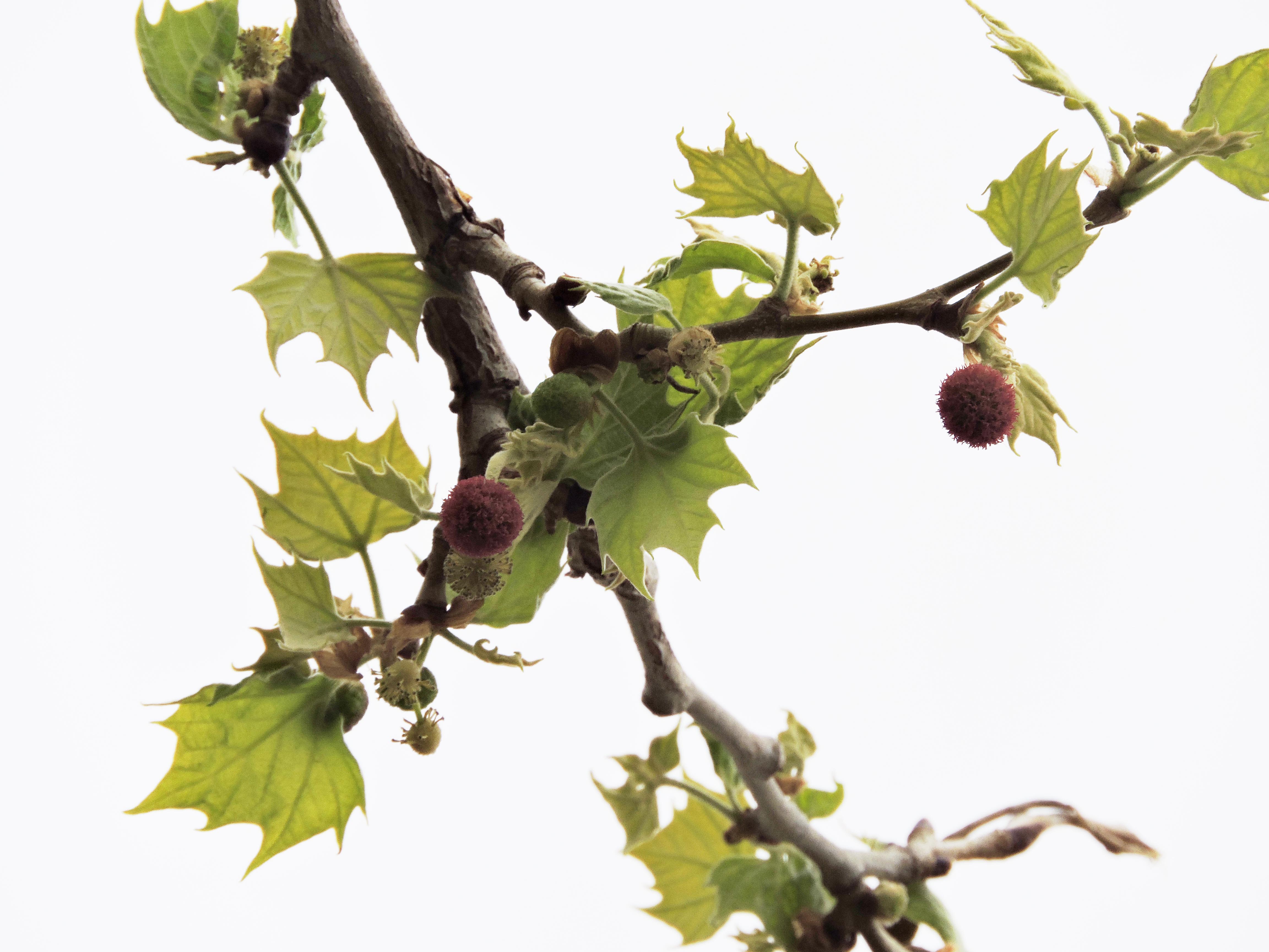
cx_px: 634
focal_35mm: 600
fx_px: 21996
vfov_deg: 2.5
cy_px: 476
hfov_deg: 3.3
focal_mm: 107.5
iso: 100
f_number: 5.6
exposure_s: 1/320
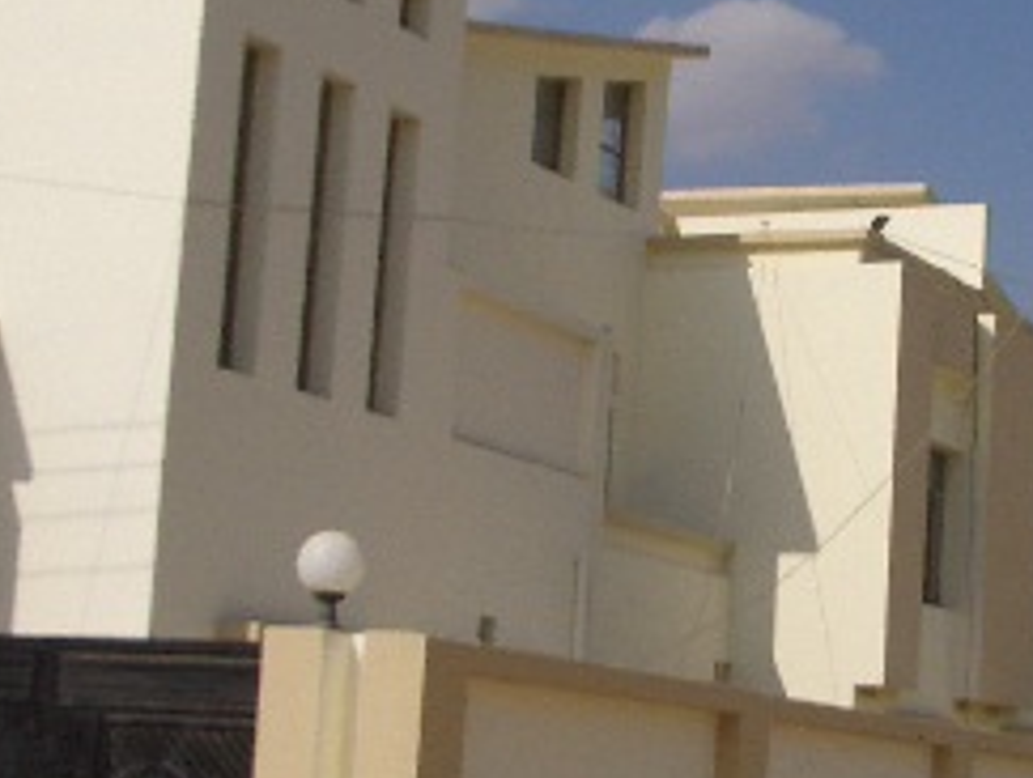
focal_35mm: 92
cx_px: 782
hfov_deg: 21.1
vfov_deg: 16.1
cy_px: 323
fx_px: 2750
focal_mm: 5.8
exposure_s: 1/800
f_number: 4.3
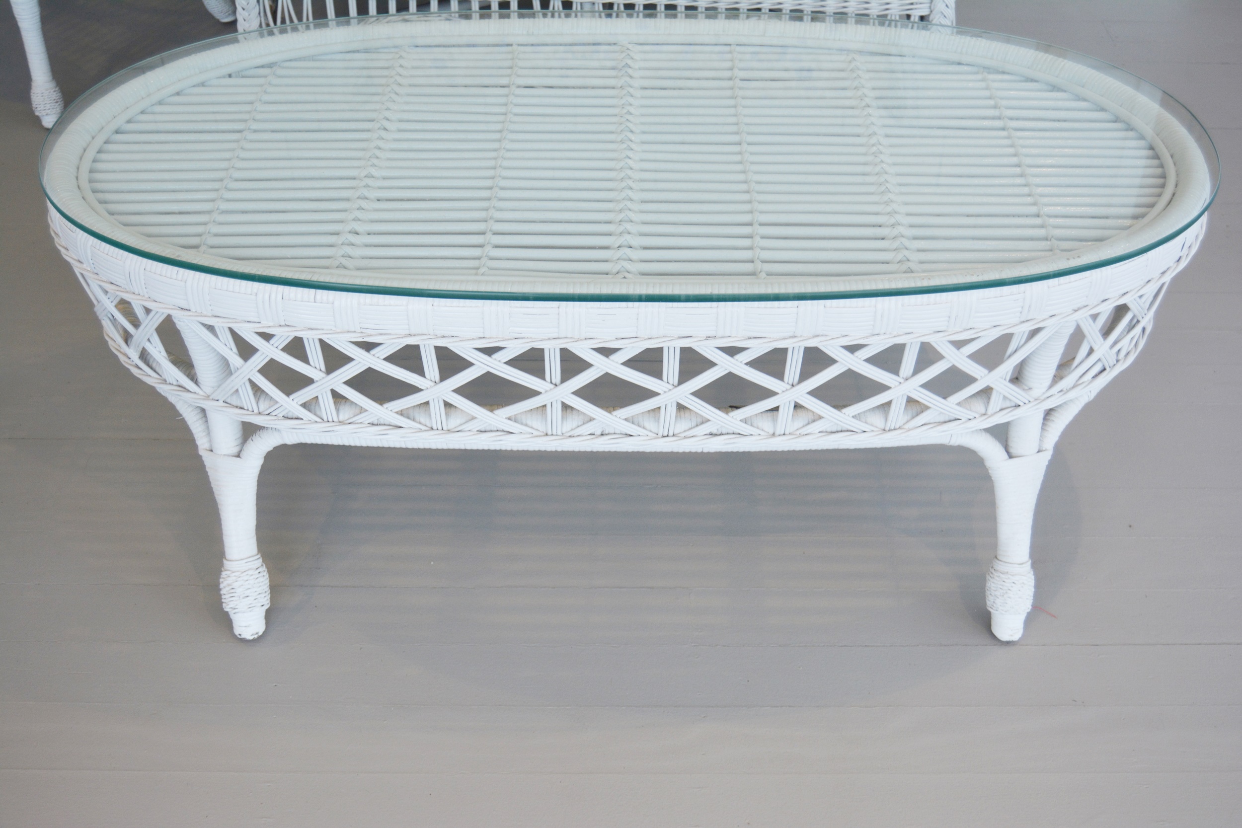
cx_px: 621
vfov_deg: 34.2
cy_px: 414
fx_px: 1345
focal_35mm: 39
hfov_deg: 49.6
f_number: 4.5
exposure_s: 1/80
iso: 400
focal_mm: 26
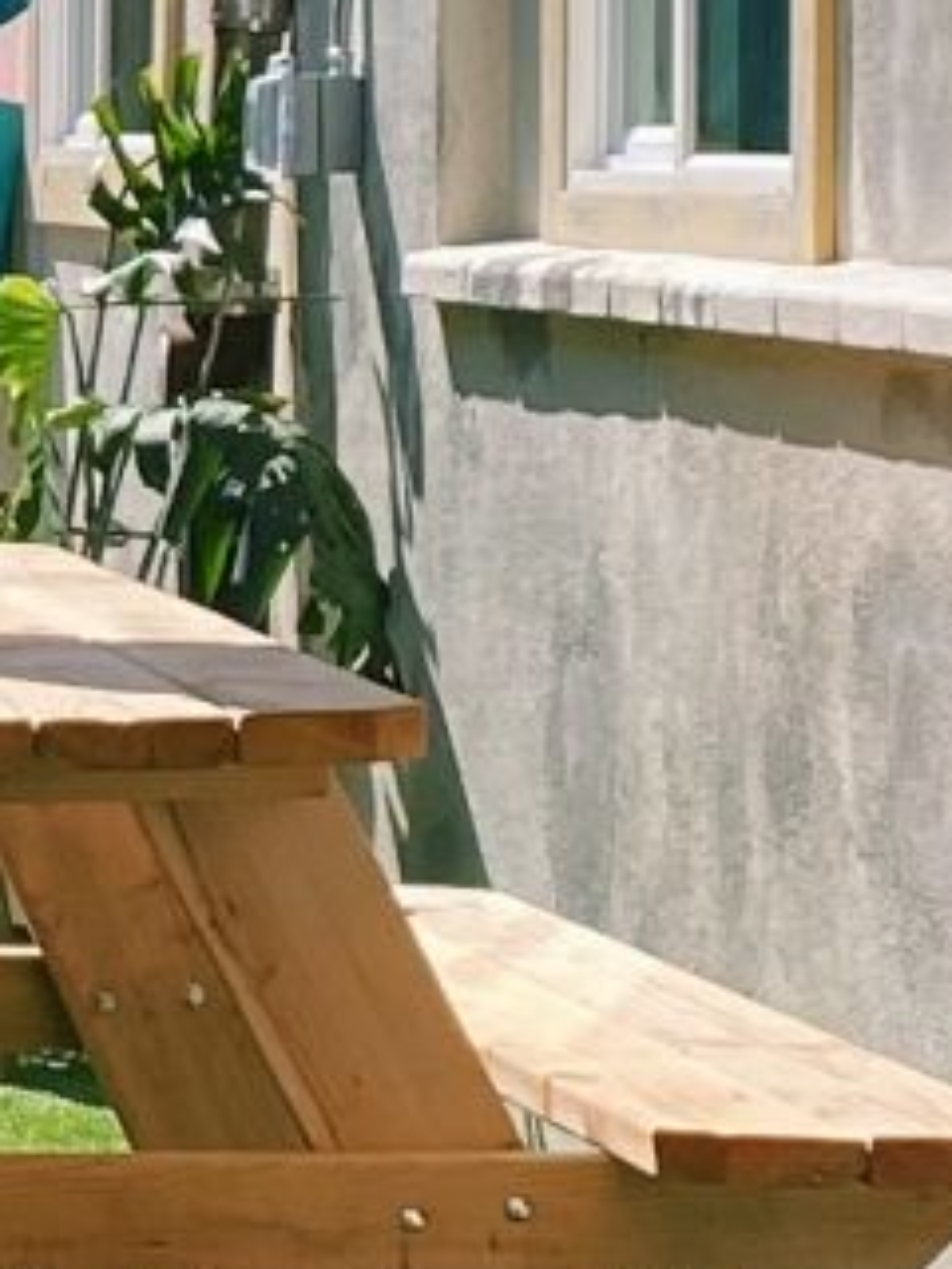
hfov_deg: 6.8
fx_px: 7627
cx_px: -1146
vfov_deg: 9.5
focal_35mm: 208
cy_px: 59
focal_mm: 4.25
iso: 32
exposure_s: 1/2410
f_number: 1.8
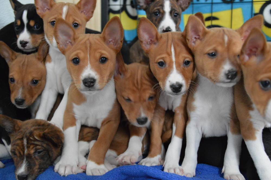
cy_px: 90
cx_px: 136
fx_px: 350
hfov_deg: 42.4
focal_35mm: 46
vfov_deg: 28.9
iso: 3200
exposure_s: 1/80
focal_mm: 31
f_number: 4.2
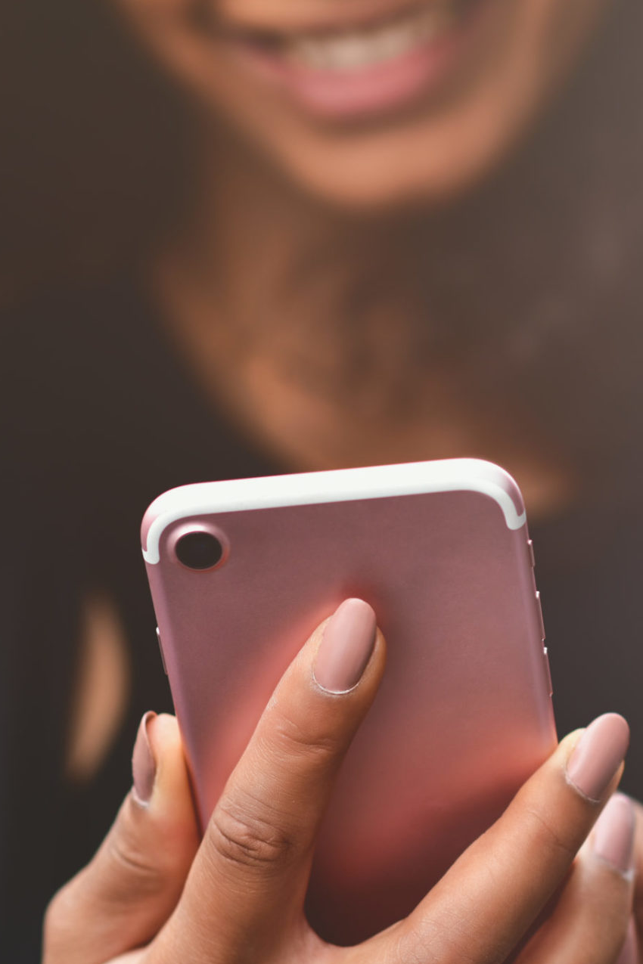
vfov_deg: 12.8
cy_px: 557
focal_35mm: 160
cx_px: 655
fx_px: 4286
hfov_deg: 8.5
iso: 110
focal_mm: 85
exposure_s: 1/320
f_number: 2.8
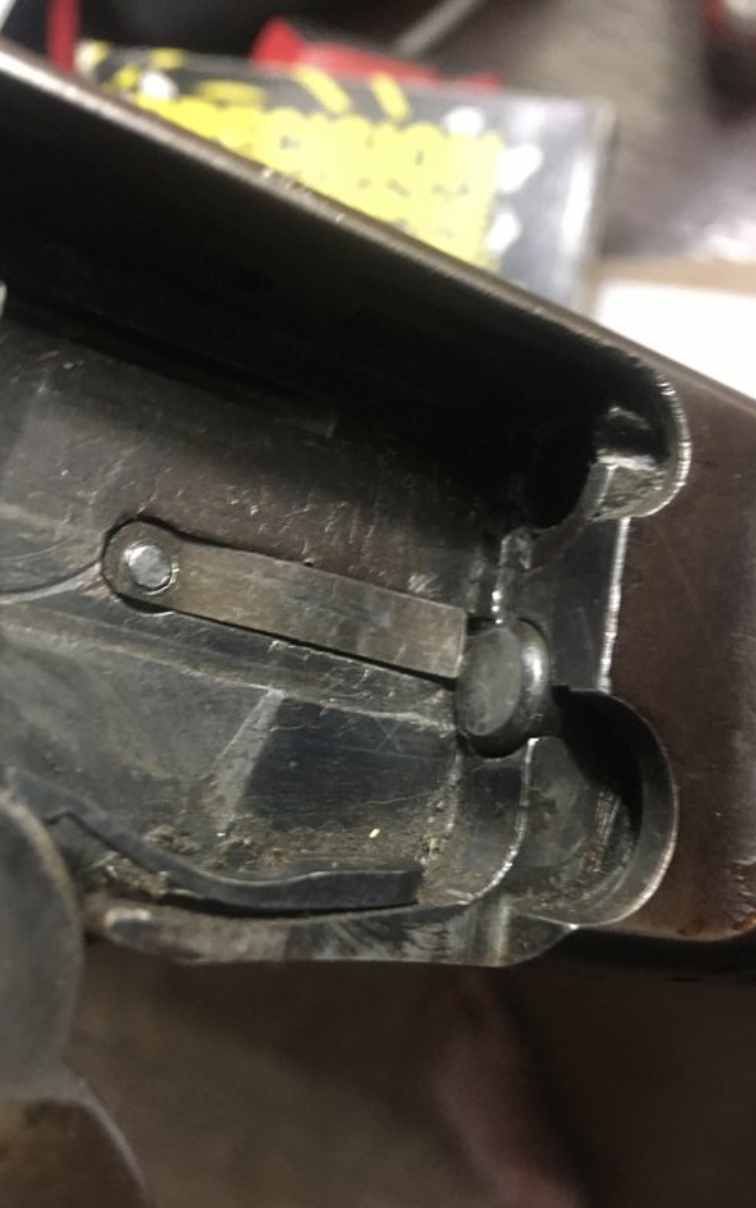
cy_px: 605
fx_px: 1021
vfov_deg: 61.2
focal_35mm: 31
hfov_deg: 40.5
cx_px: 325
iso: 50
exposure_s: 1/4
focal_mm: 4.15
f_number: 2.2
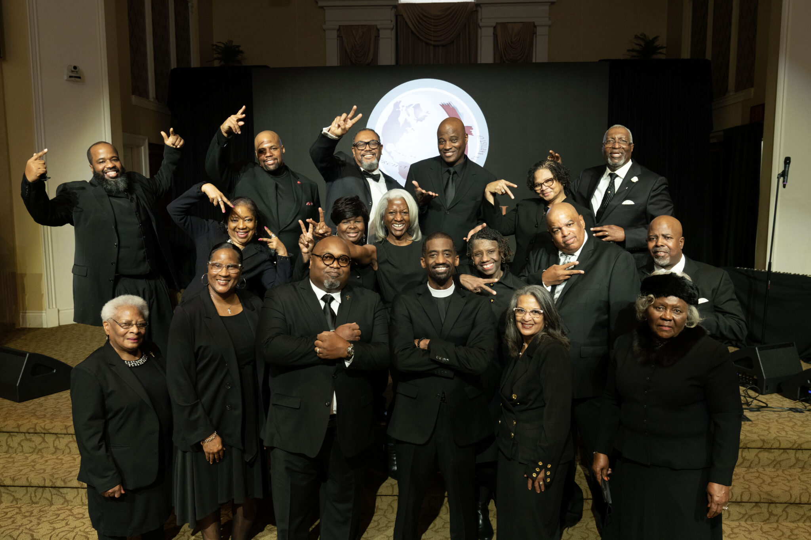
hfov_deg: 63.7
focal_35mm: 29
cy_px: 270
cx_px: 406
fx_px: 653
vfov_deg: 45.0
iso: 1600
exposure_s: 1/100
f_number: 5.6
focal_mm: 29
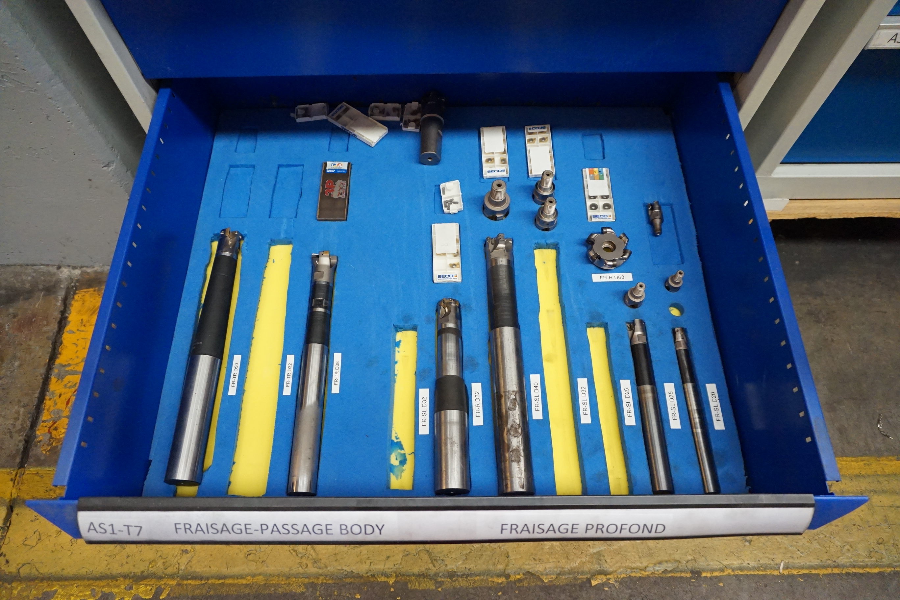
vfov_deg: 53.1
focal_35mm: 24
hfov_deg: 73.7
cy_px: 300
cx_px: 450
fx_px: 600
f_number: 3.5
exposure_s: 1/160
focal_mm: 16
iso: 2500
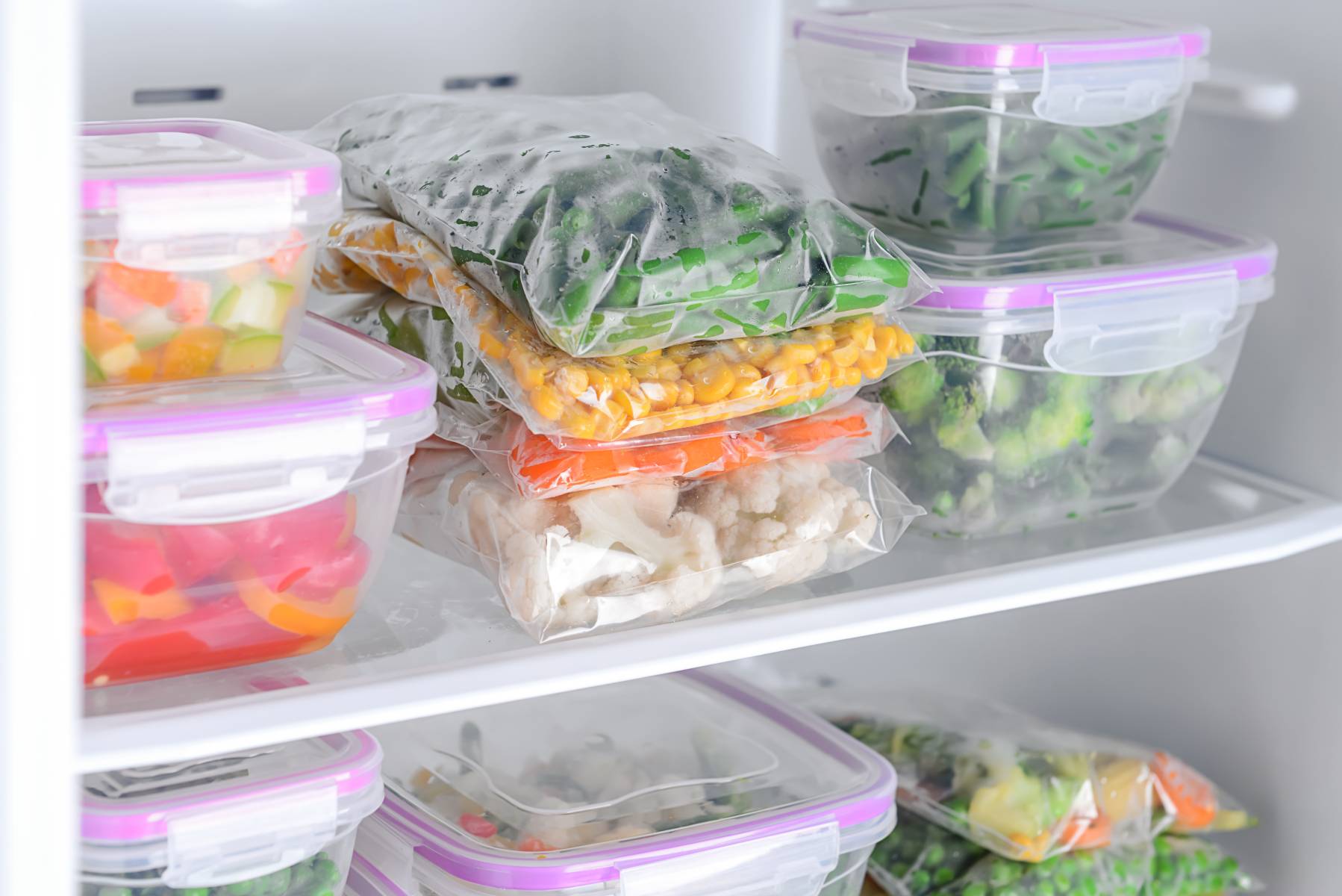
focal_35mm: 70
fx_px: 2610
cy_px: 448
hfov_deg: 28.8
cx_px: 671
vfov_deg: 19.5
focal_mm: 70
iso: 200
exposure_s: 1/160
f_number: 5.6
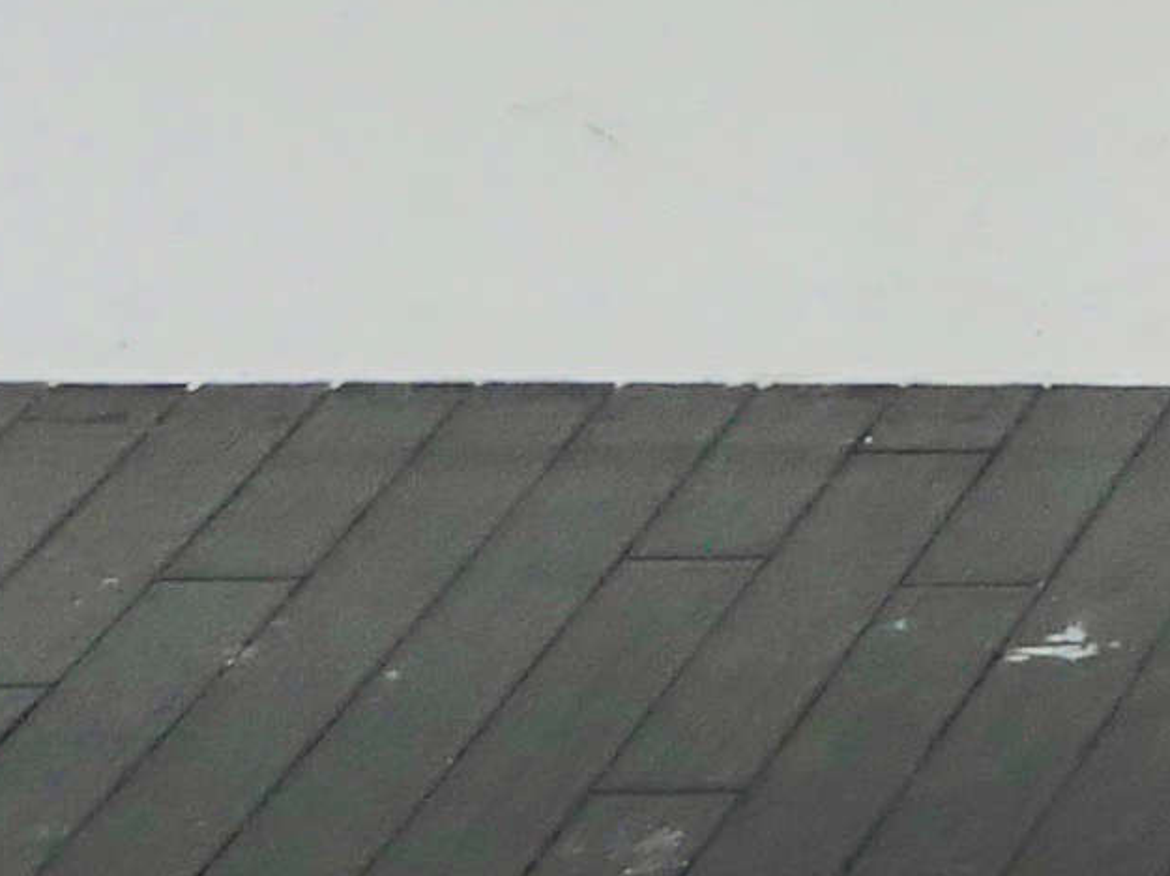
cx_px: 3763
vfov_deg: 4.0
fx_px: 12330
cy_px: -1688
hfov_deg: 5.1
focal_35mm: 365
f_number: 2.8
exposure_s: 1/250
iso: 200
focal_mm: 25
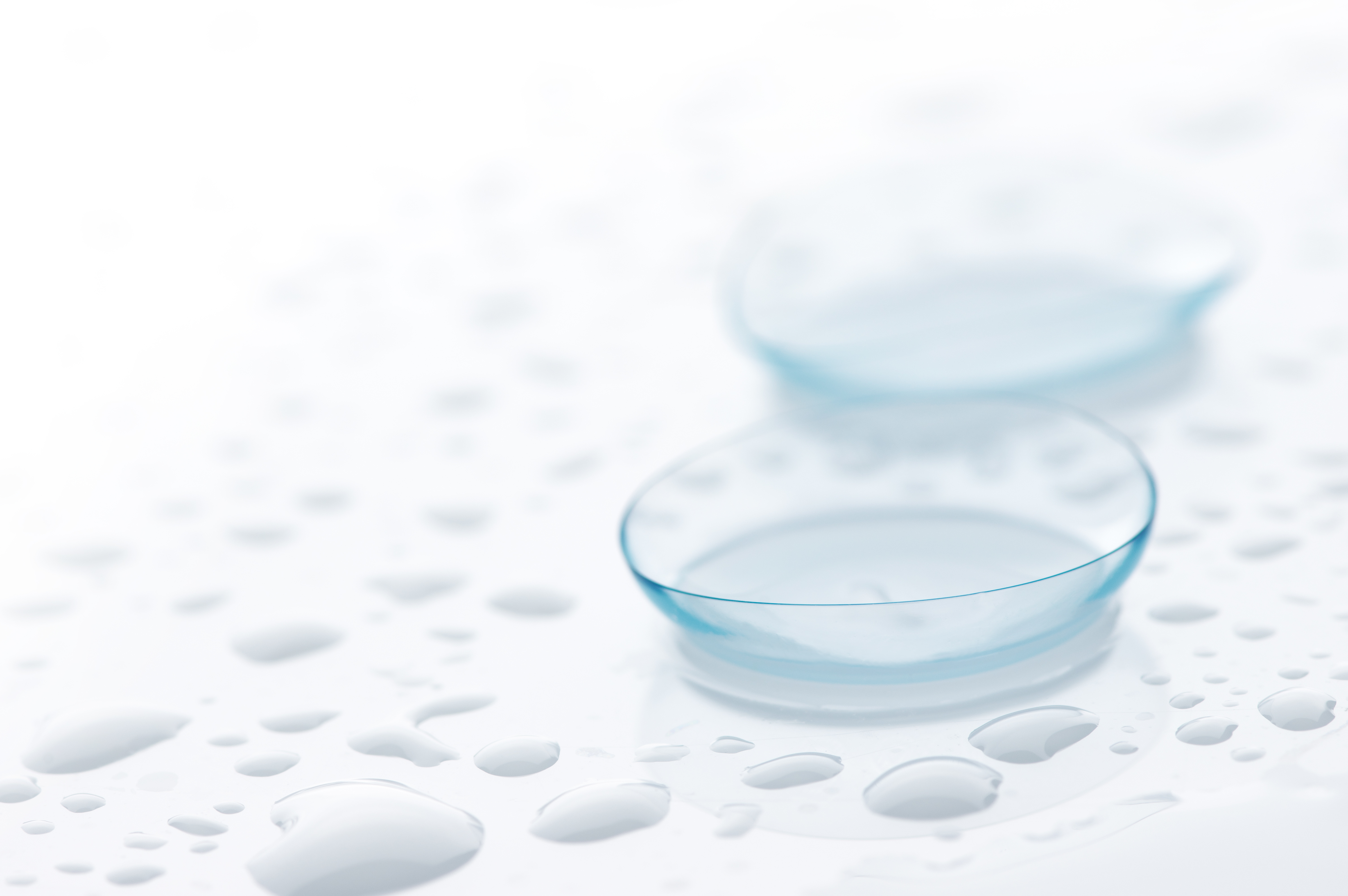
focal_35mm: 150
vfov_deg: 9.1
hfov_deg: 13.7
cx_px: 674
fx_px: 5612
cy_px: 448
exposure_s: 1/6
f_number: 11
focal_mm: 100
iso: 100
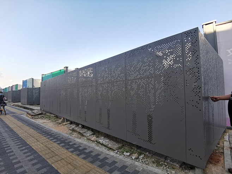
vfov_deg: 74.8
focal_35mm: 17
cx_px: 116
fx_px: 114
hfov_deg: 91.0
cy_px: 87
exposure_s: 1/133
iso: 50
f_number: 2.2
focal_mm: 2.26
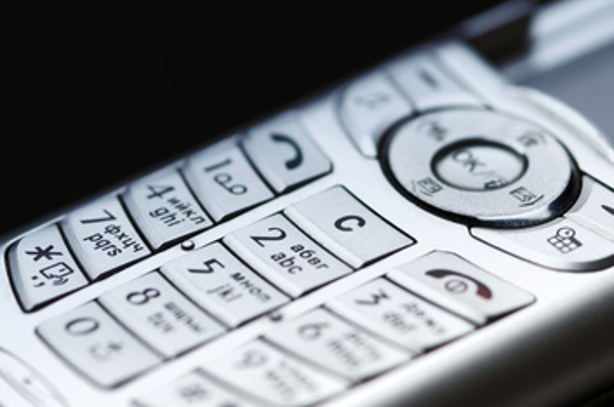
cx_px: 333
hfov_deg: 10.9
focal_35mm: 190
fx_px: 3228
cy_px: 244
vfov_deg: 7.2
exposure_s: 1/40
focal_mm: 105
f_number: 7.1
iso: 200
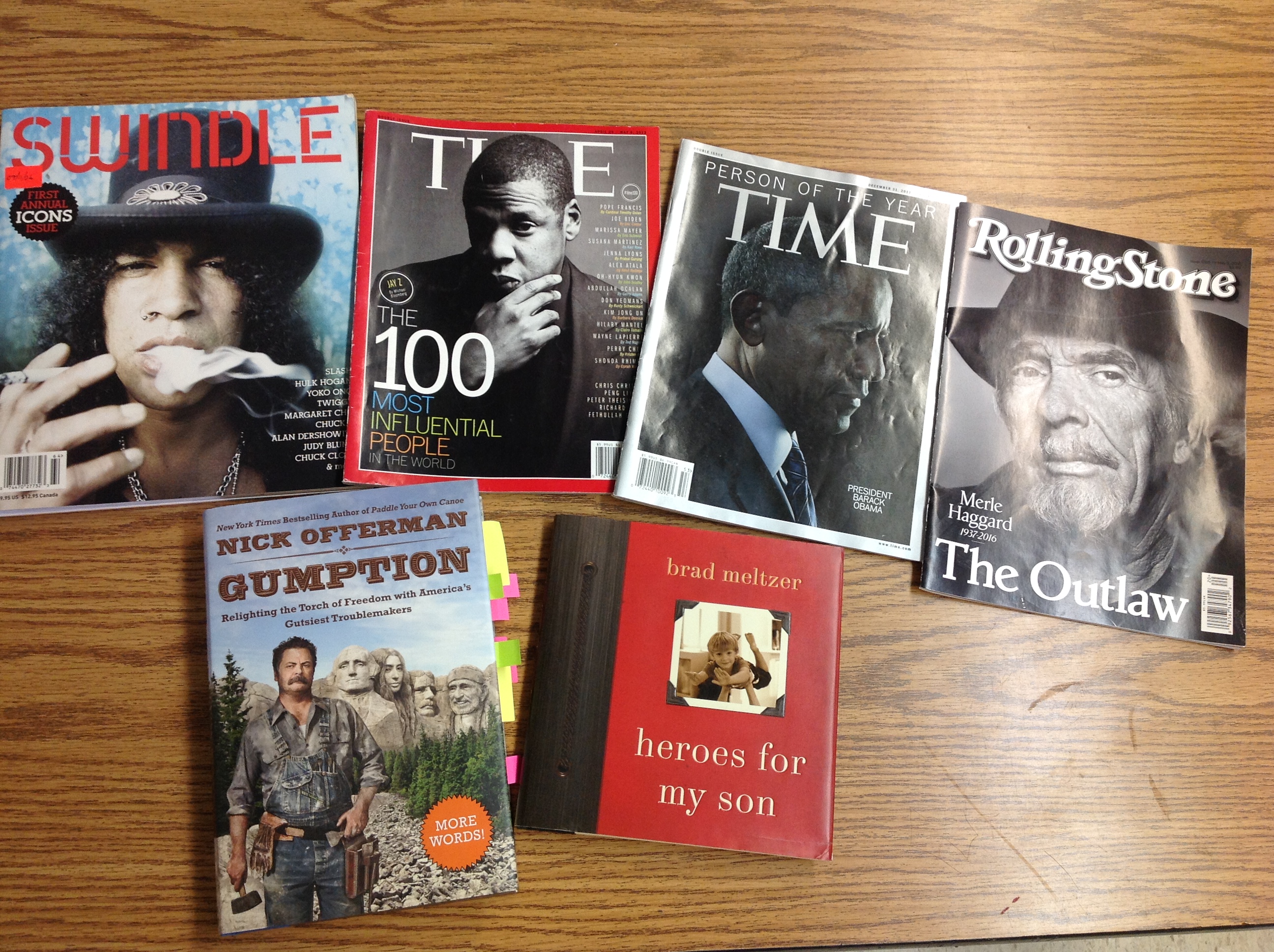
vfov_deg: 40.6
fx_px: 1286
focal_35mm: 35
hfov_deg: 52.7
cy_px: 476
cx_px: 637
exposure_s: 1/30
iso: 64
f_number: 2.4
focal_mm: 4.28
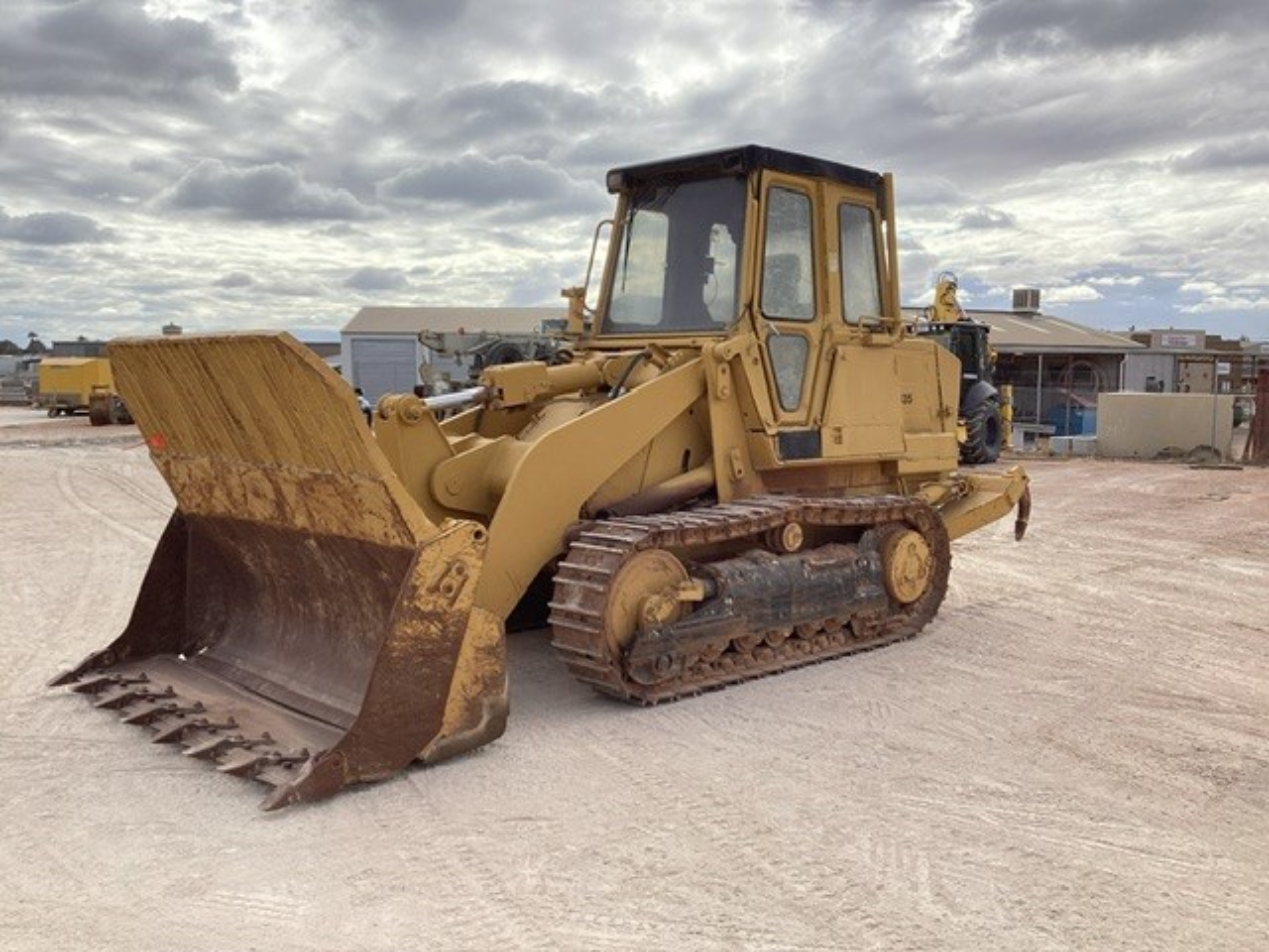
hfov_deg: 58.4
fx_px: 1136
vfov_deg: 45.4
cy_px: 476
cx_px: 634
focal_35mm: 31
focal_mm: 3.3
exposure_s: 1/959
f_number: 2.4
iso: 25
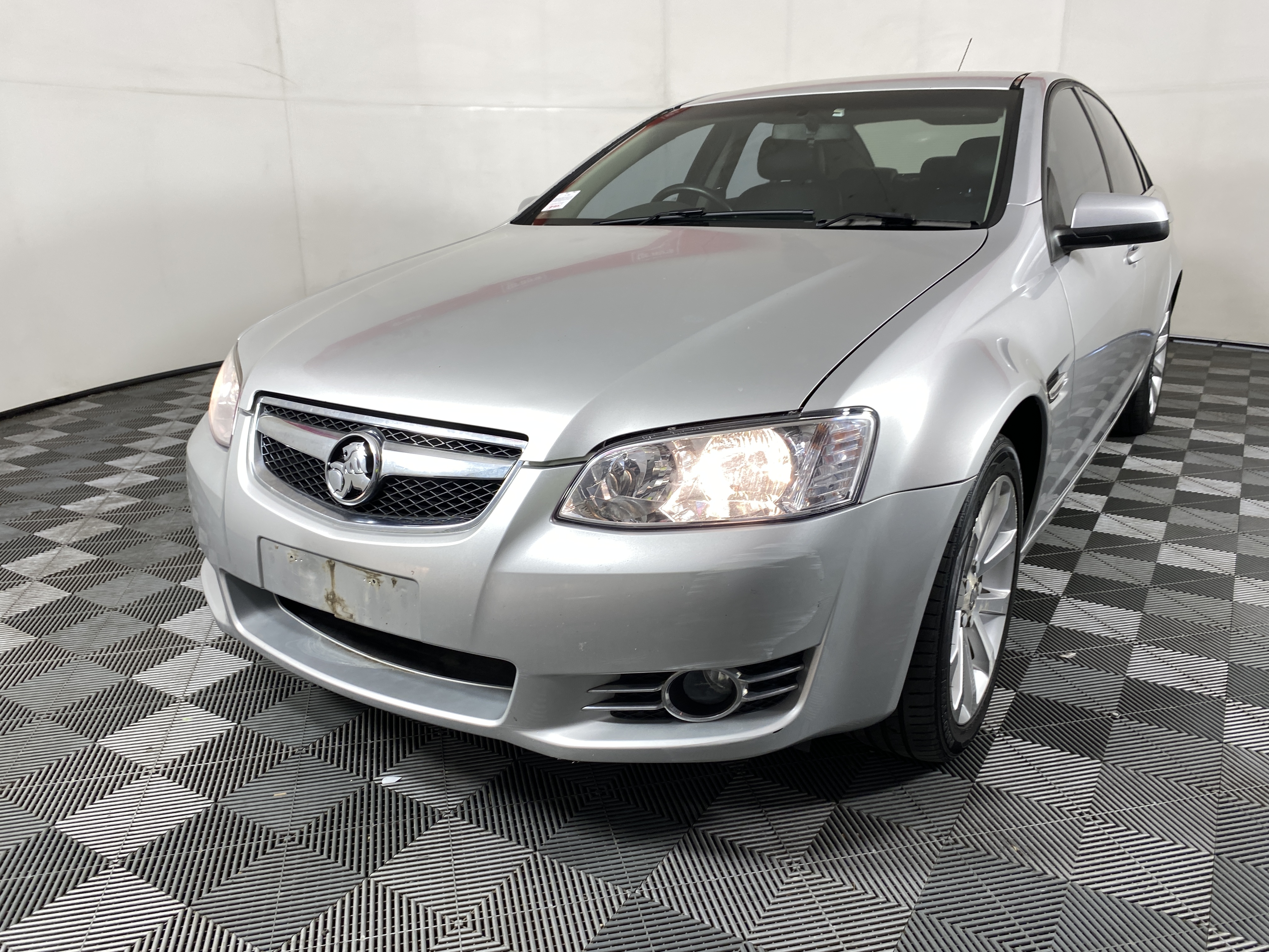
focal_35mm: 26
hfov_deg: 67.3
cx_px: 634
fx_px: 953
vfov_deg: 53.1
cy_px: 476
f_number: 1.8
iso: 32
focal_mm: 4.25
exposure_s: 1/100
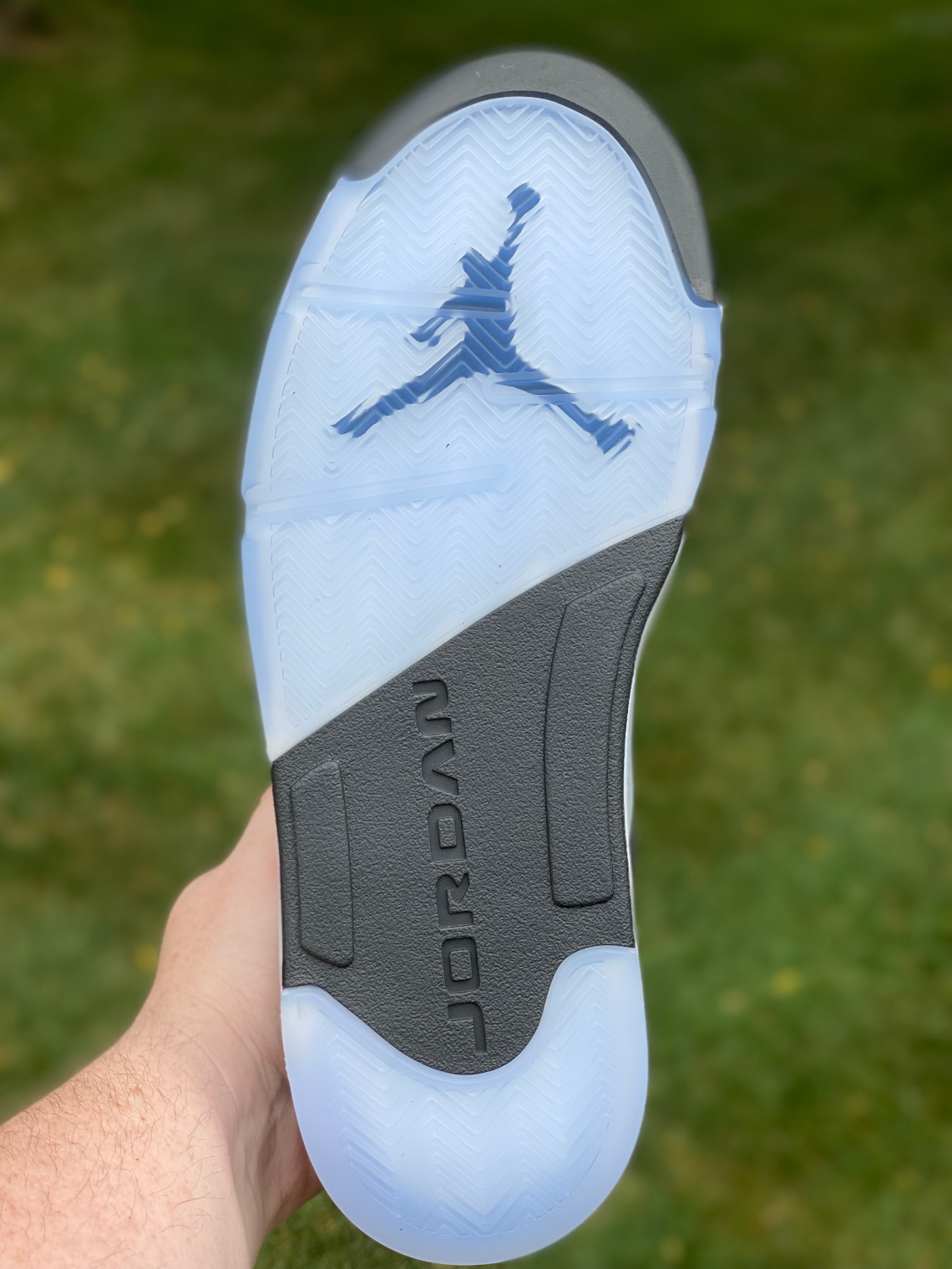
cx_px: 476
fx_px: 1907
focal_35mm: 52
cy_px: 634
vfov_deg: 36.8
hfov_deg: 28.0
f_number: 2
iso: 20
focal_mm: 6
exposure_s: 1/959
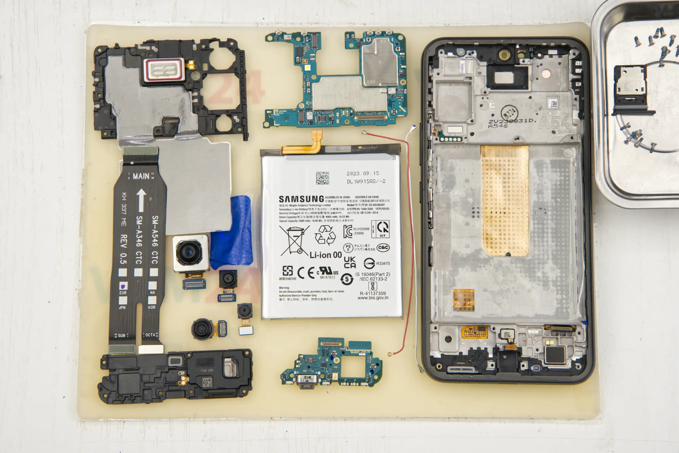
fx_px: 1415
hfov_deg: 27.0
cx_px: 340
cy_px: 226
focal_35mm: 75
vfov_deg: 18.2
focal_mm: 75
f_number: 9
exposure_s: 1/20
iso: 100
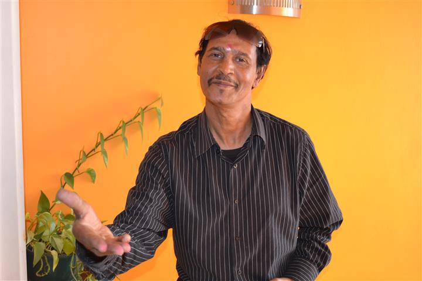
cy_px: 140
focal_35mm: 45
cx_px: 211
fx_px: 527
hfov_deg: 43.6
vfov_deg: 29.9
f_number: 4.2
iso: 640
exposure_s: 1/60
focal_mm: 30
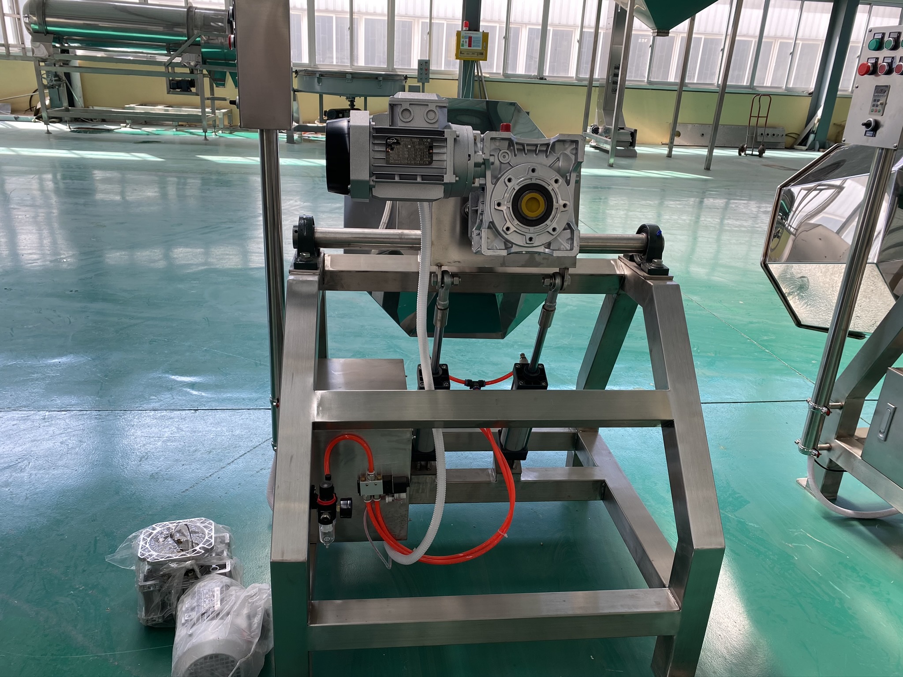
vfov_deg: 53.1
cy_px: 338
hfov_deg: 67.3
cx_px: 452
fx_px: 678
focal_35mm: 26
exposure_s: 1/124
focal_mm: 4.25
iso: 32
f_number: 1.8
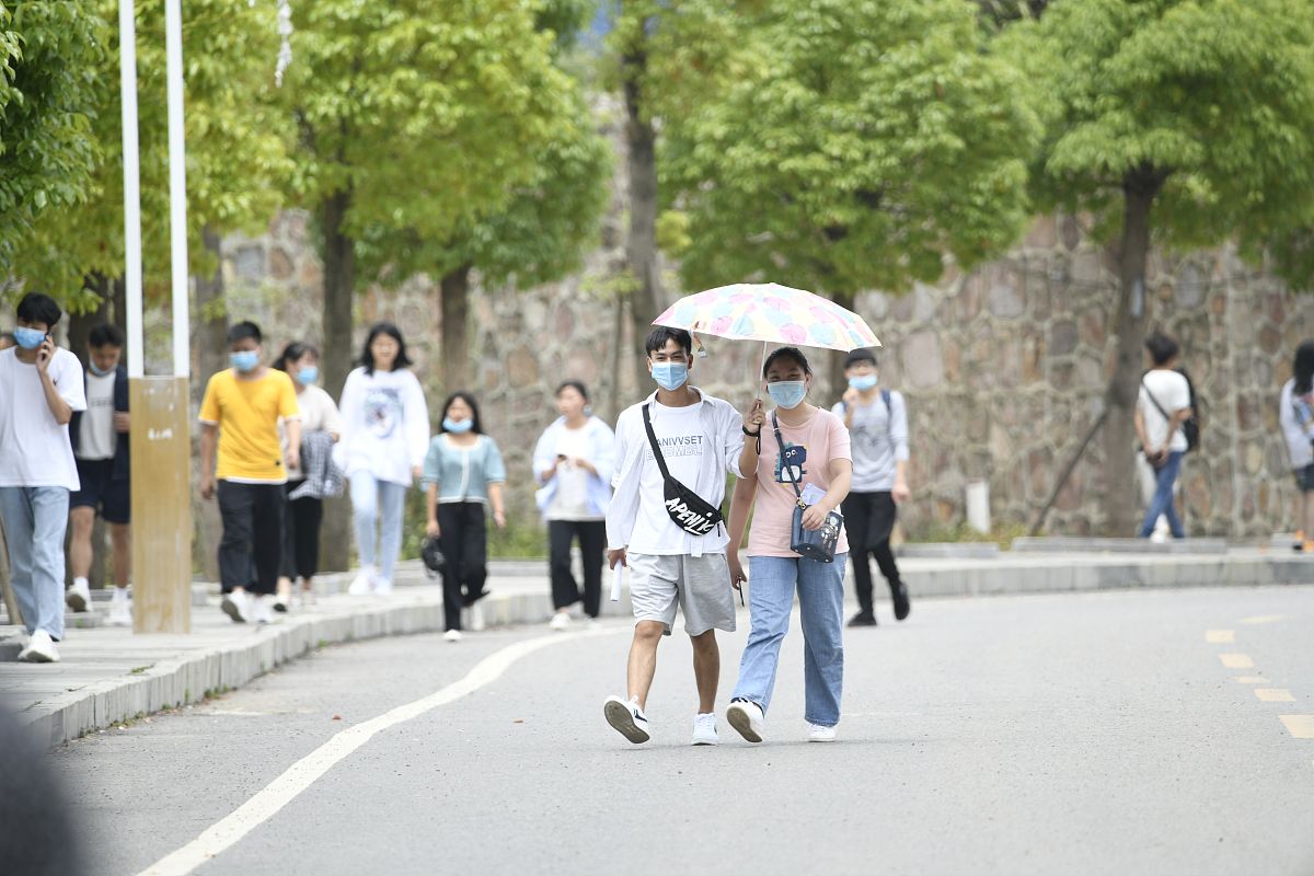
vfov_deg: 2.3
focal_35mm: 600
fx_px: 21898
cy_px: 438
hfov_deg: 3.4
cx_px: 657
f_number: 6.3
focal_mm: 600
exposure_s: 1/200
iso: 125
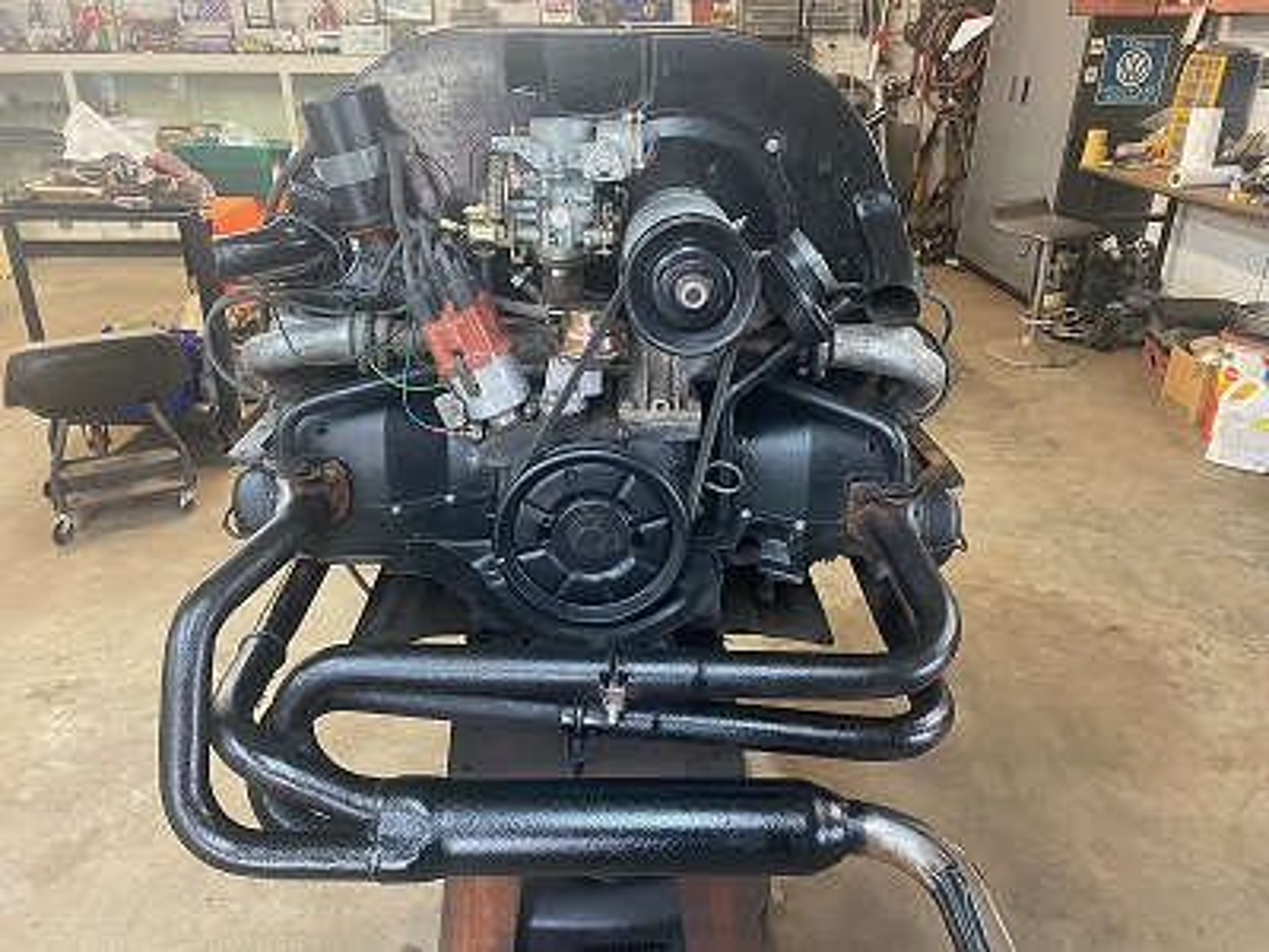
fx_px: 953
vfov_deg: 53.1
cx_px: 634
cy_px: 476
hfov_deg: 67.3
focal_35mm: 26
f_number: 1.8
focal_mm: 4.25
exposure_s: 1/60
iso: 500
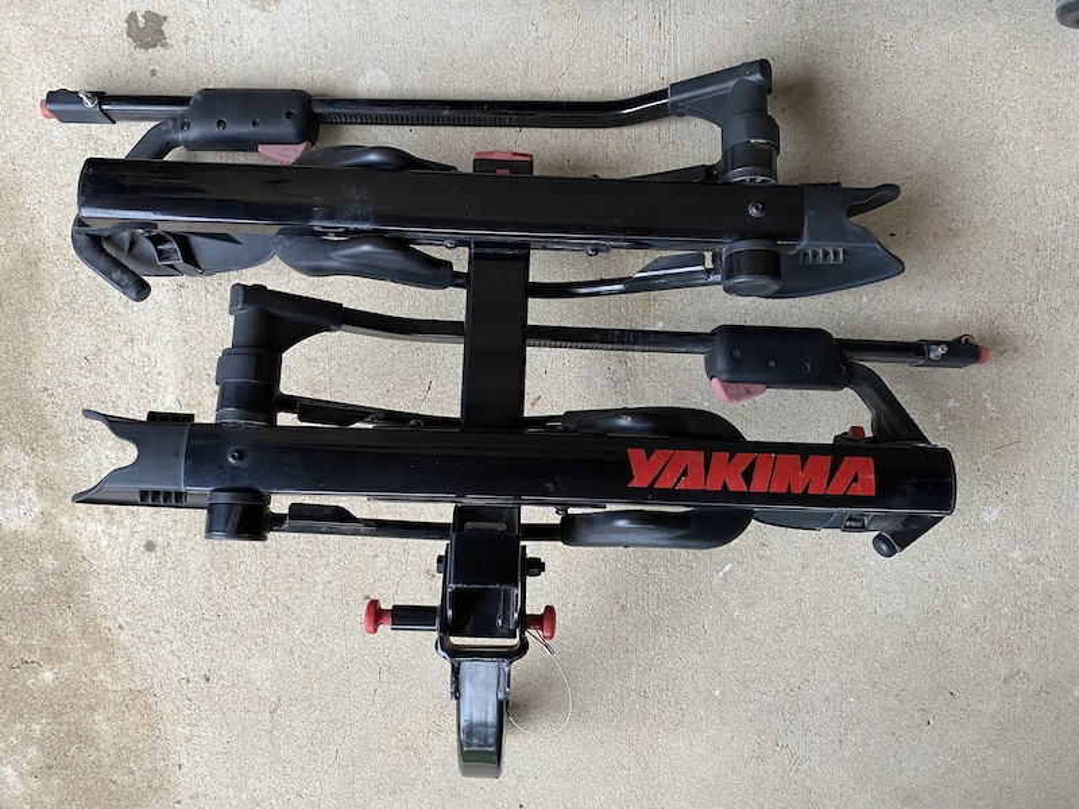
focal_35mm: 26
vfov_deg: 53.1
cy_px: 404
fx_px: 810
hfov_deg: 67.3
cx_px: 540
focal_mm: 4.25
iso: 250
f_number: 1.8
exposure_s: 1/60
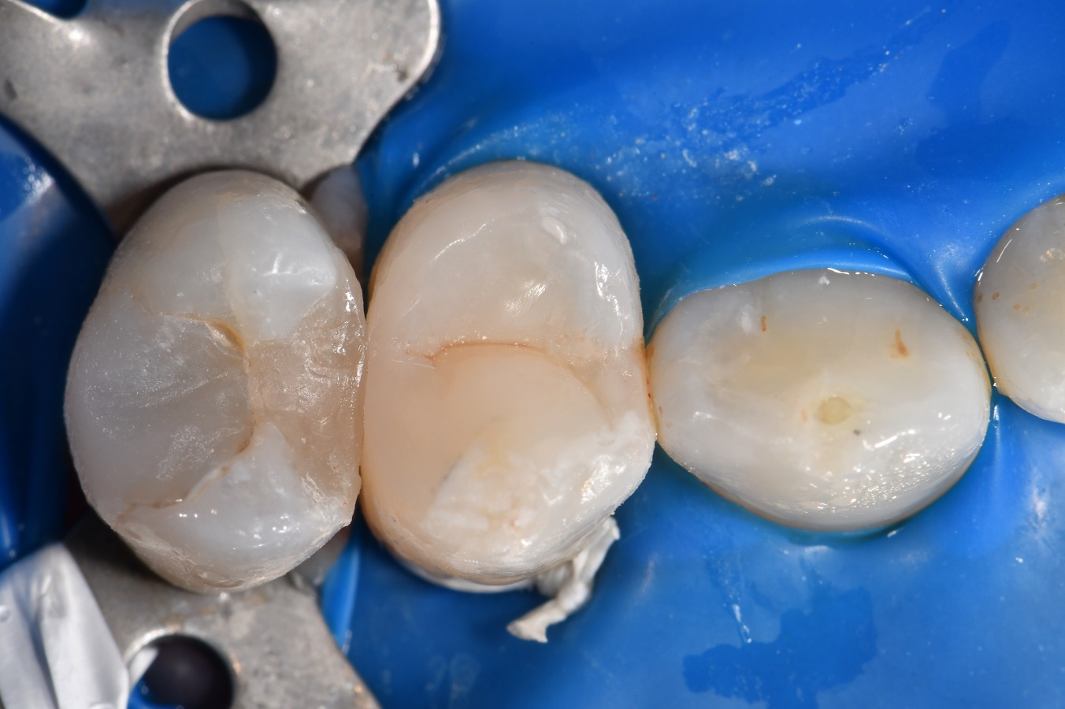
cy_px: 354
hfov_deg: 13.1
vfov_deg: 8.7
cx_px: 532
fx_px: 4642
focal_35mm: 157
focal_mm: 105
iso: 200
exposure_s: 1/160
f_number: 32
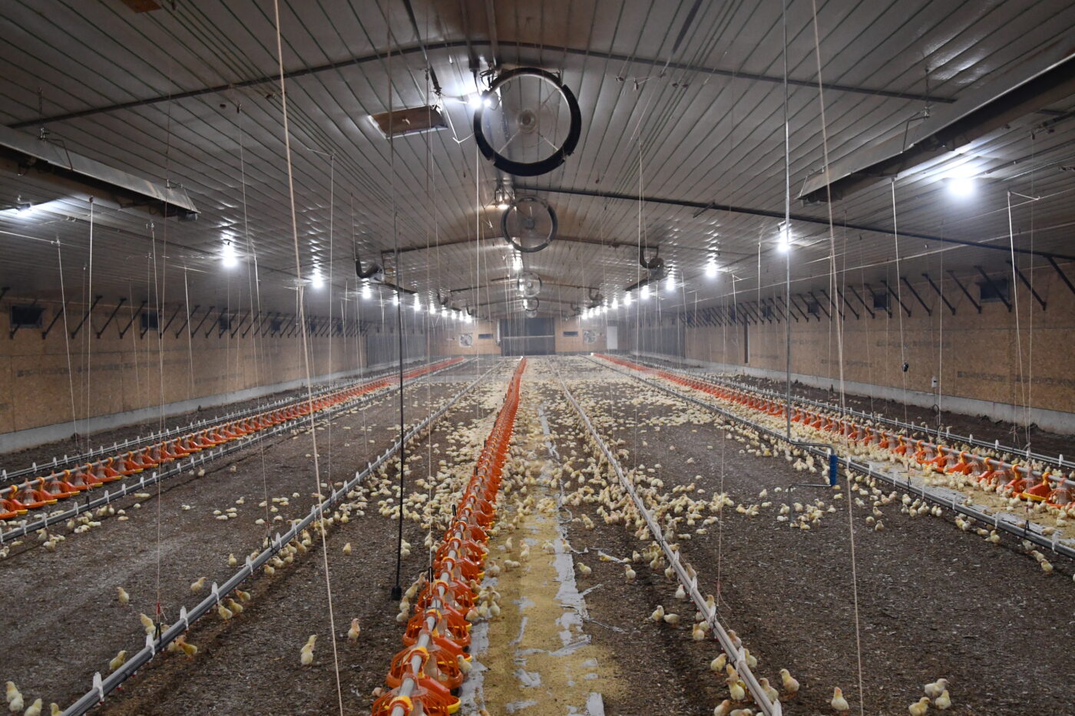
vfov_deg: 36.9
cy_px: 358
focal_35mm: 36
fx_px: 1075
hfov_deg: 53.1
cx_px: 538
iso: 3200
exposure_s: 1/100
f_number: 3.5
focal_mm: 24
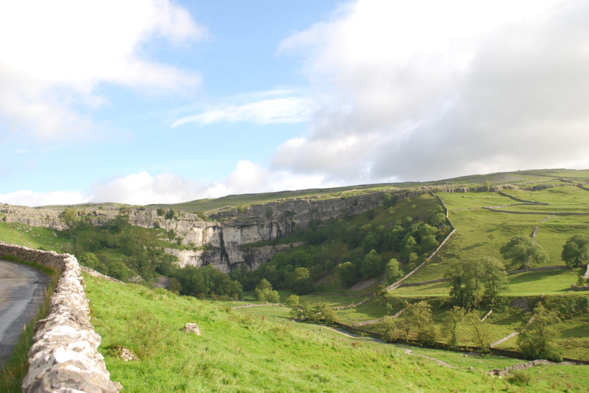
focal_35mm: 33
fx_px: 540
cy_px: 196
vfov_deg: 40.0
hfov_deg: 57.2
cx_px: 294
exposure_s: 1/200
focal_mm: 22
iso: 100
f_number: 5.6
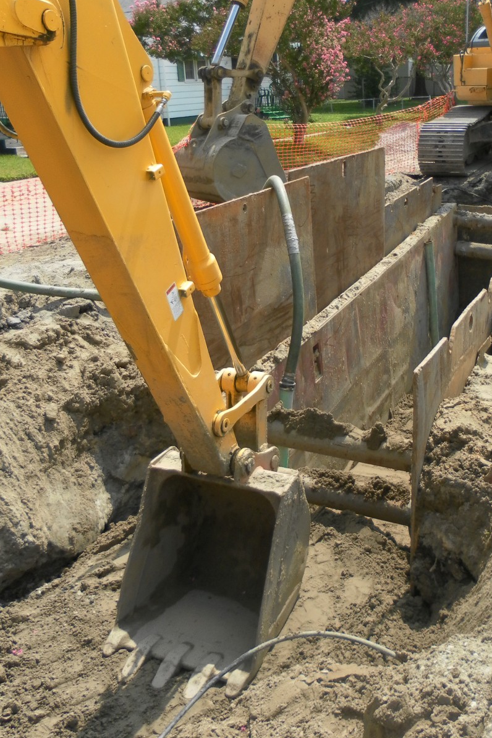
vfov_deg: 49.4
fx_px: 800
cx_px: 312
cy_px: 308
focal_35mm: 39
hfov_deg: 34.0
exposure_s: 1/500
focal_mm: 4.9
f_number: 3.2
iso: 80
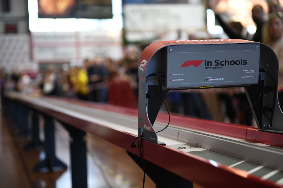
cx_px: 142
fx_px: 550
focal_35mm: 70
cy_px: 94
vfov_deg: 19.5
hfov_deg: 28.8
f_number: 2.8
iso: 800
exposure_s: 1/100
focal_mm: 70
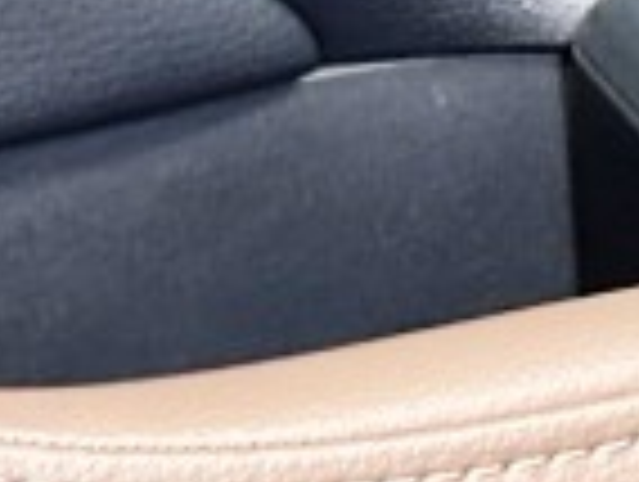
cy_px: -423
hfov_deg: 5.7
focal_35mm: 346
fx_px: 6398
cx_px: 828
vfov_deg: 4.3
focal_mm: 6.86
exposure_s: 1/30
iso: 640
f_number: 1.78
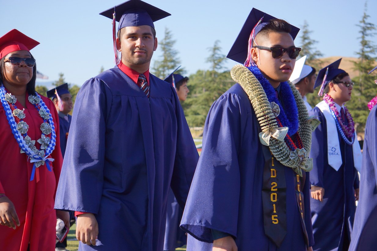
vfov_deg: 15.7
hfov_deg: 23.4
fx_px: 911
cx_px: 188
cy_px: 126
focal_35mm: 87
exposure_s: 1/400
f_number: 5
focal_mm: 58
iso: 100
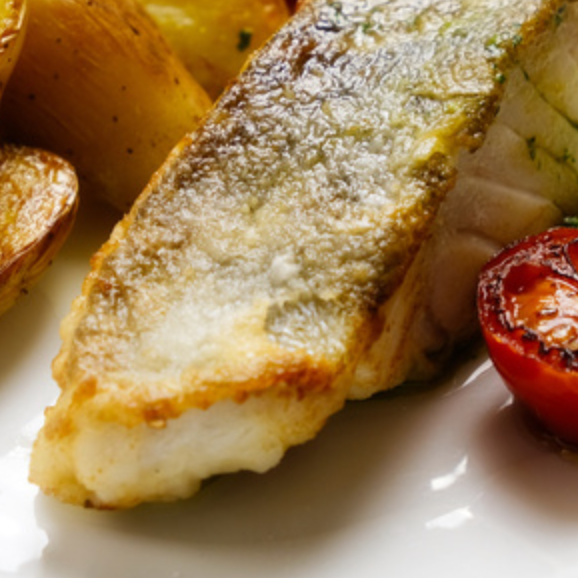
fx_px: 2909
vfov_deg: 11.3
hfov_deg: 11.3
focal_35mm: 154
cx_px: 236
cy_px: 200
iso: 400
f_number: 5.6
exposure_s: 1/34
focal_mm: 55
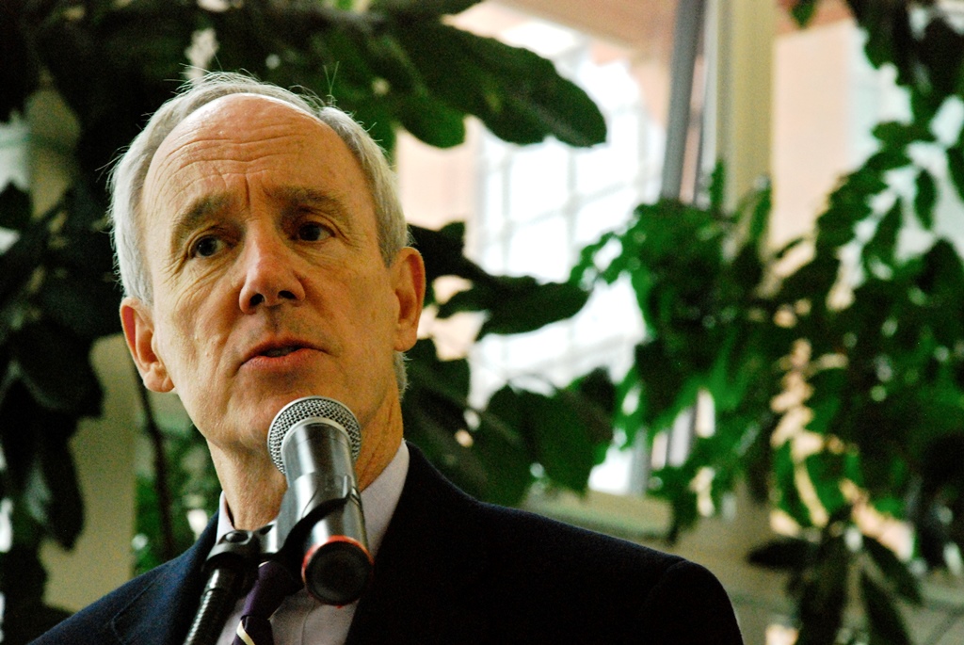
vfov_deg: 8.7
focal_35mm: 158
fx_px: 4222
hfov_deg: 13.0
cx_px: 482
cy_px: 322
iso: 1600
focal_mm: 105
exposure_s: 1/50
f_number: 8
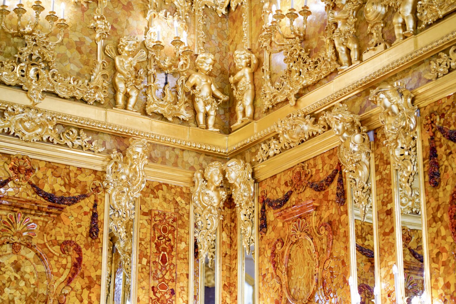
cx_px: 228
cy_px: 152
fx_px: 1077
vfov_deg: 16.1
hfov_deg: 23.9
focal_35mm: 85
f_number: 2.5
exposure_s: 1/160
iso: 1600
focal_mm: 85
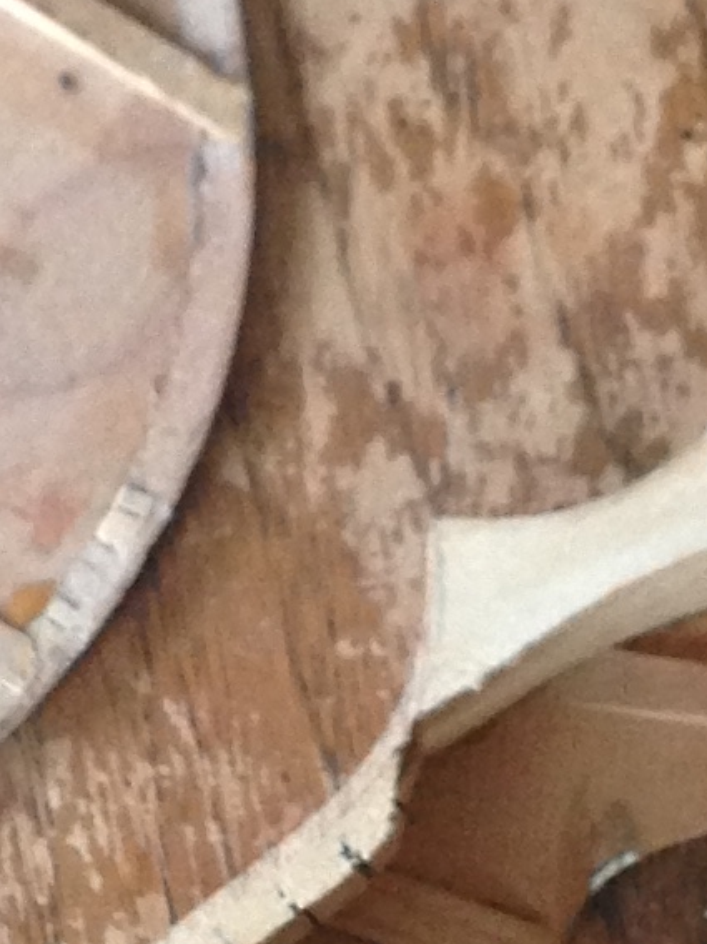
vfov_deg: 10.4
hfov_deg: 7.8
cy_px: 596
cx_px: 160
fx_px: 5176
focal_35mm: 190
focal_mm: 4.13
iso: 160
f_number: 2.4
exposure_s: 1/20
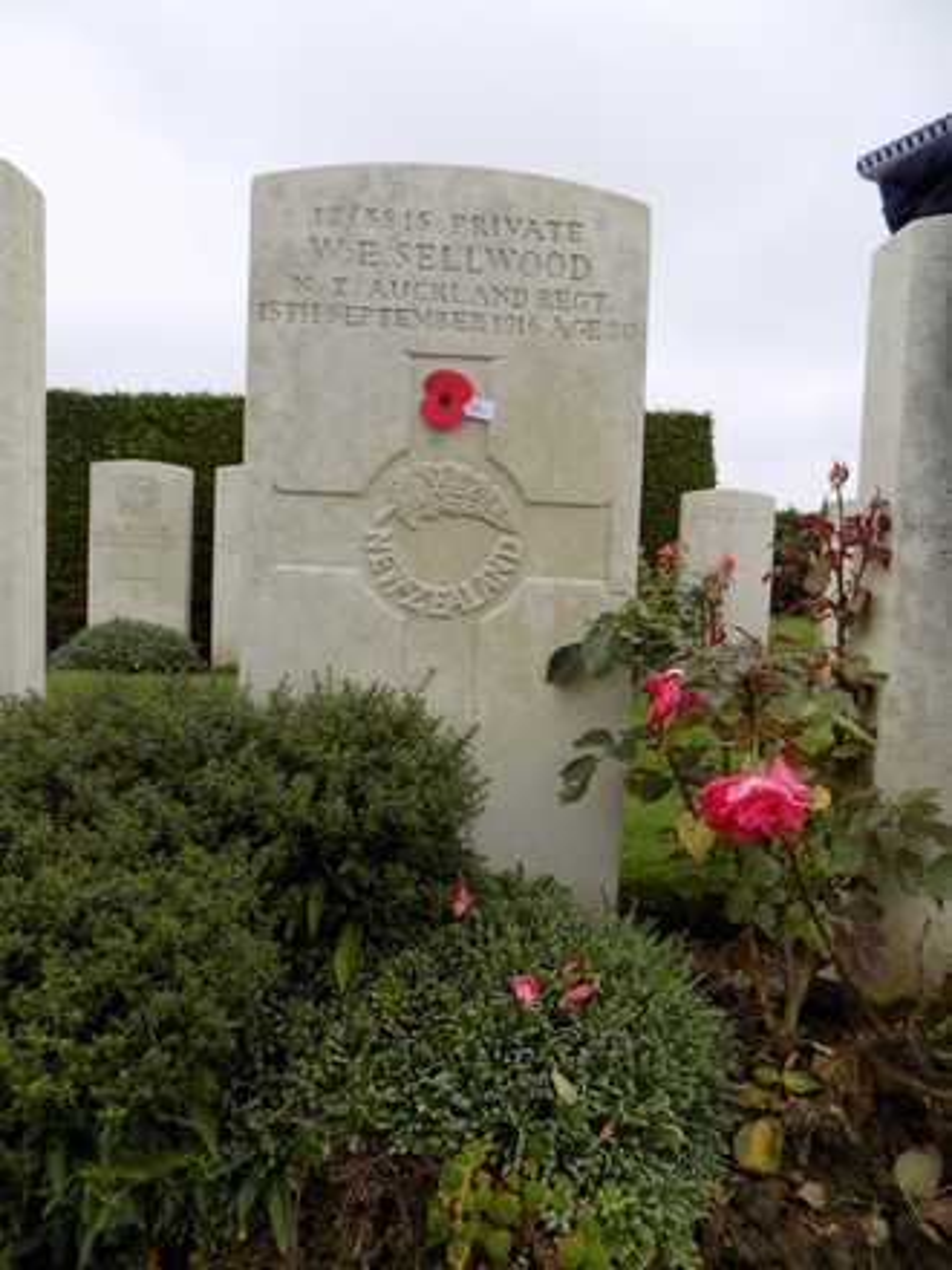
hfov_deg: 58.9
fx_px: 843
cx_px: 476
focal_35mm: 23
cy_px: 635
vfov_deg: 73.9
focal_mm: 4
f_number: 3.1
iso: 80
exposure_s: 1/640
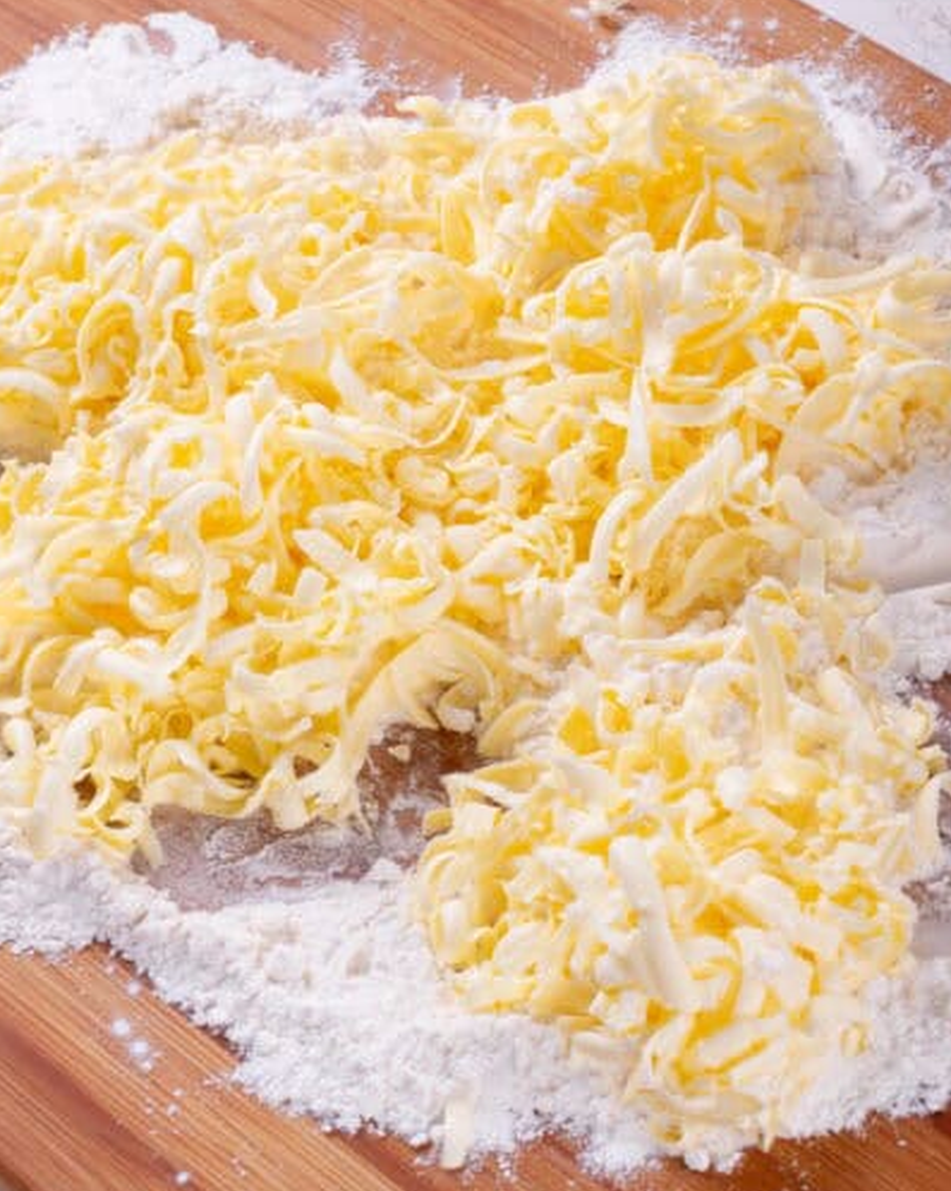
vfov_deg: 22.5
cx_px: 474
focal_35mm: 85
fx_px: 2993
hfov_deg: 18.1
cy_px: 549
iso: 100
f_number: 13
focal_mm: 50
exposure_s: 1/160
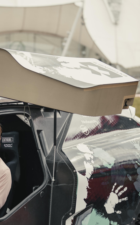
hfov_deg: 9.0
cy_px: 140
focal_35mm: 145
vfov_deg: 14.4
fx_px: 885
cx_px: 24
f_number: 2.8
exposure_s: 1/250
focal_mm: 70
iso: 100
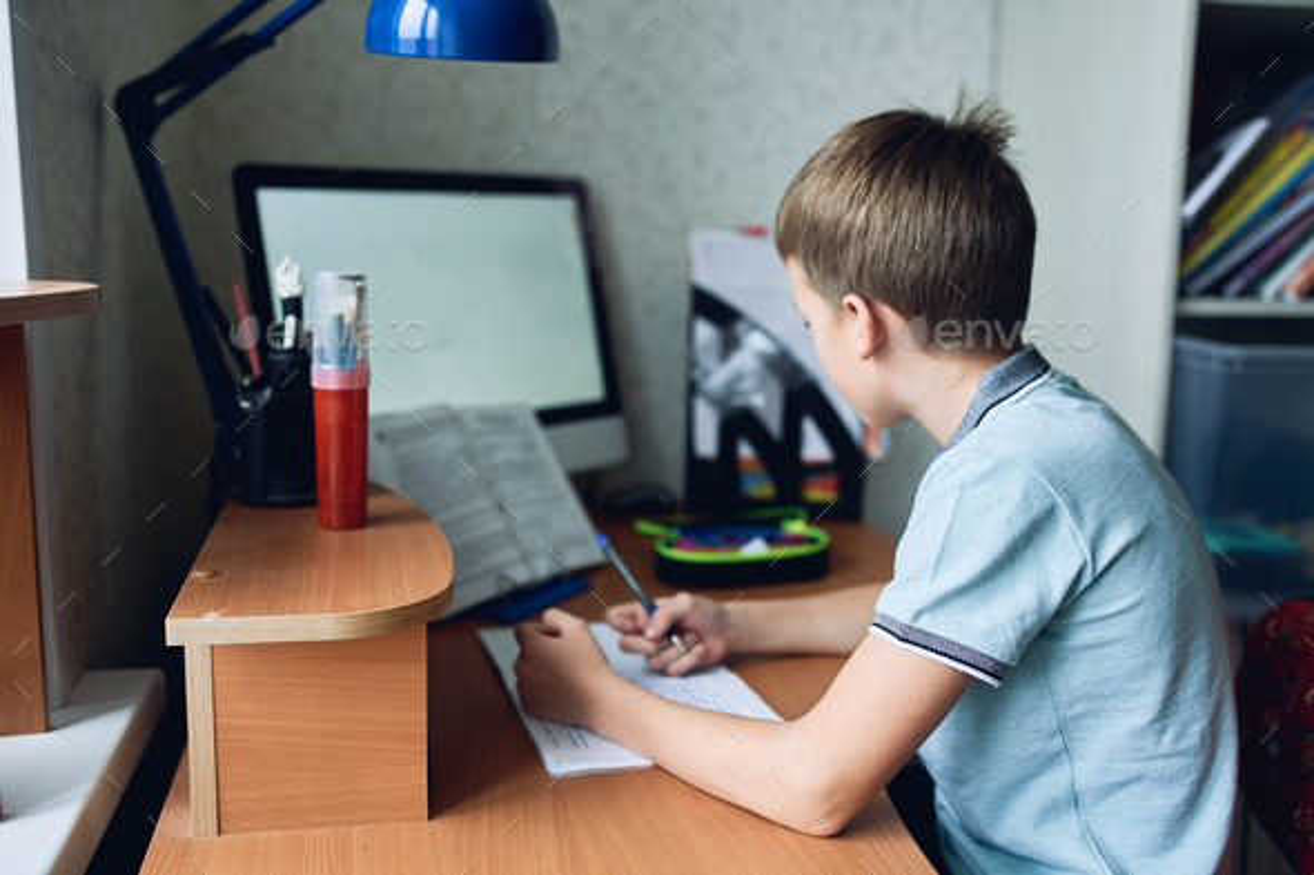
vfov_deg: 37.8
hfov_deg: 54.4
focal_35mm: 35
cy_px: 438
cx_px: 657
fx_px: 1277
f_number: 2
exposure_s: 1/125
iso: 400
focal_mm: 35
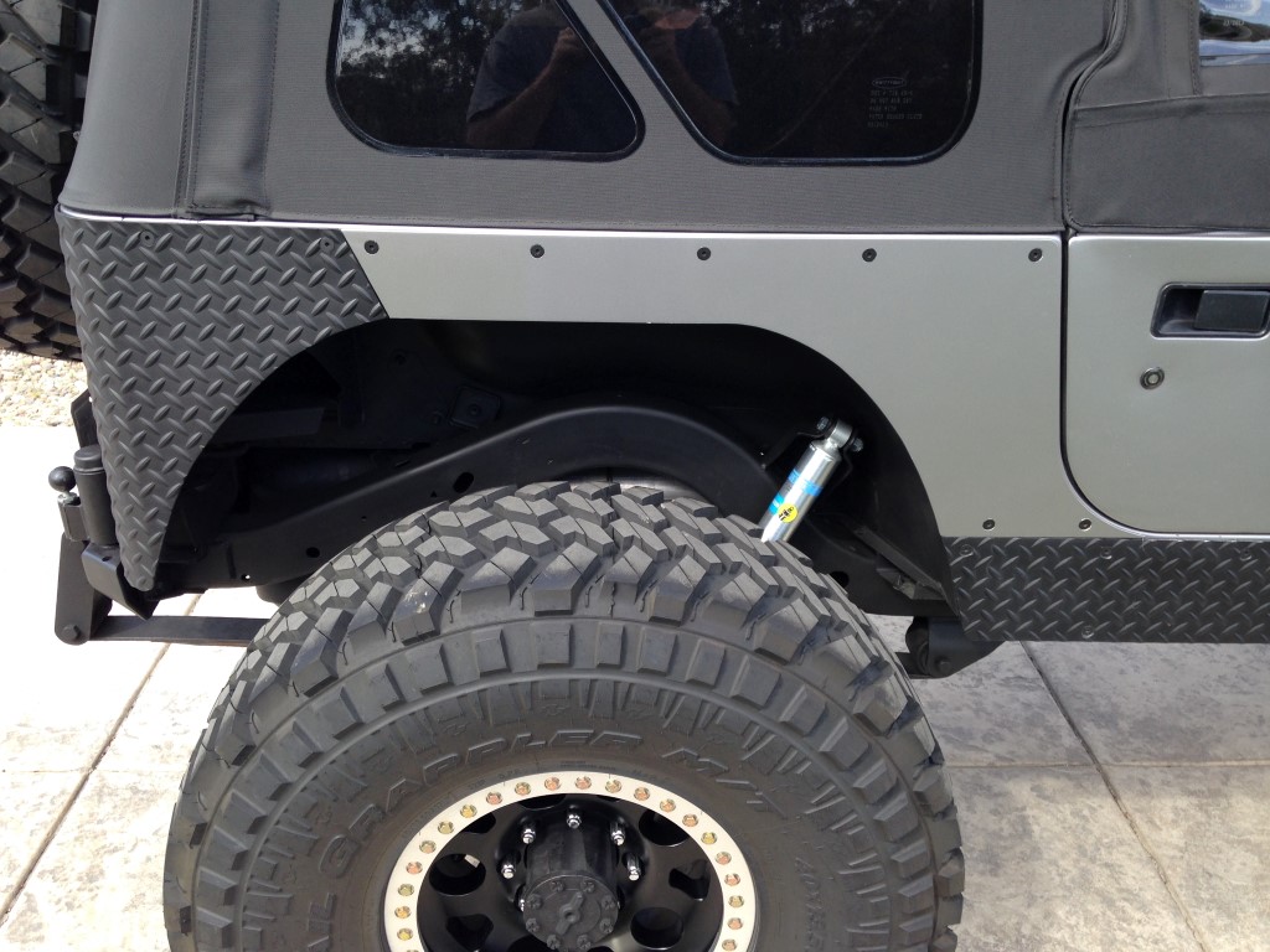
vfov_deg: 42.9
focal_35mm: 33
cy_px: 476
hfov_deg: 55.4
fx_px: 1211
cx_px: 635
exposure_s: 1/194
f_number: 2.4
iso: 50
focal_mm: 4.12
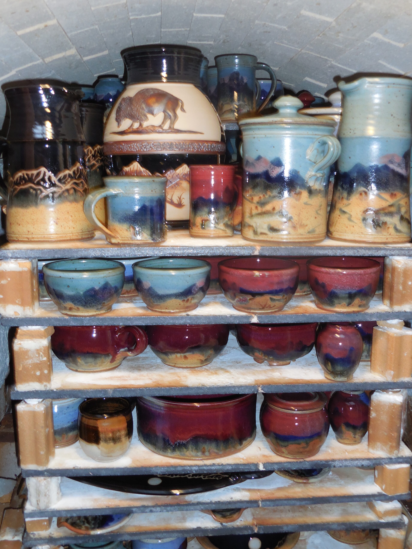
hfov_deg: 36.8
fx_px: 619
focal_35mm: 39
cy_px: 274
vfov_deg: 47.9
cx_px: 206
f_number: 3.9
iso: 200
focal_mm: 7
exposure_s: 1/30
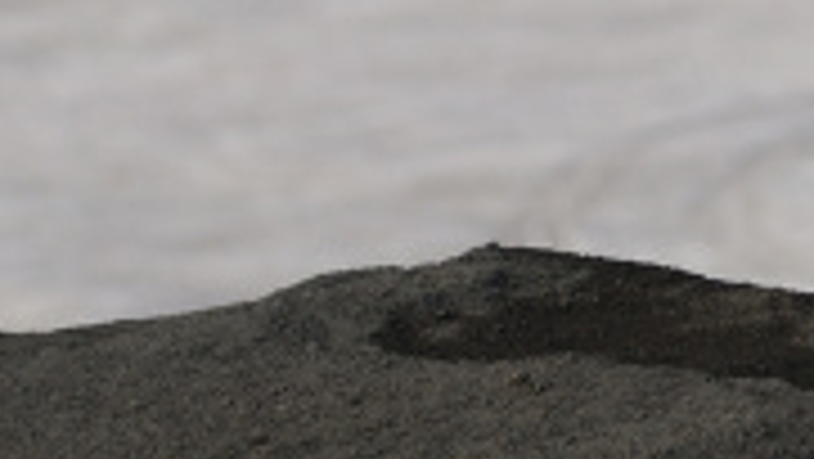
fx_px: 21917
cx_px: 1794
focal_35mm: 1015
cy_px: -1199
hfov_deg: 2.1
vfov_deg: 1.2
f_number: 4.8
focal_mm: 140
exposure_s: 1/1250
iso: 125
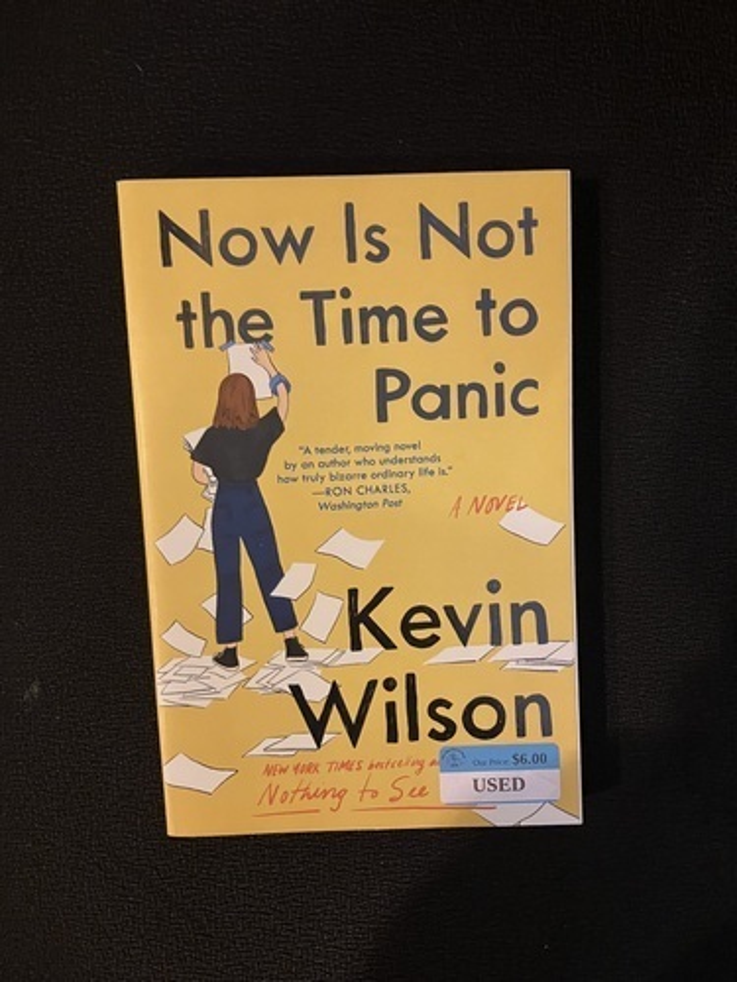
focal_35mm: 28
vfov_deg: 63.4
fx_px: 795
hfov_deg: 49.7
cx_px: 368
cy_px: 491
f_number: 1.8
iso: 640
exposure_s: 1/30
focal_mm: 3.99
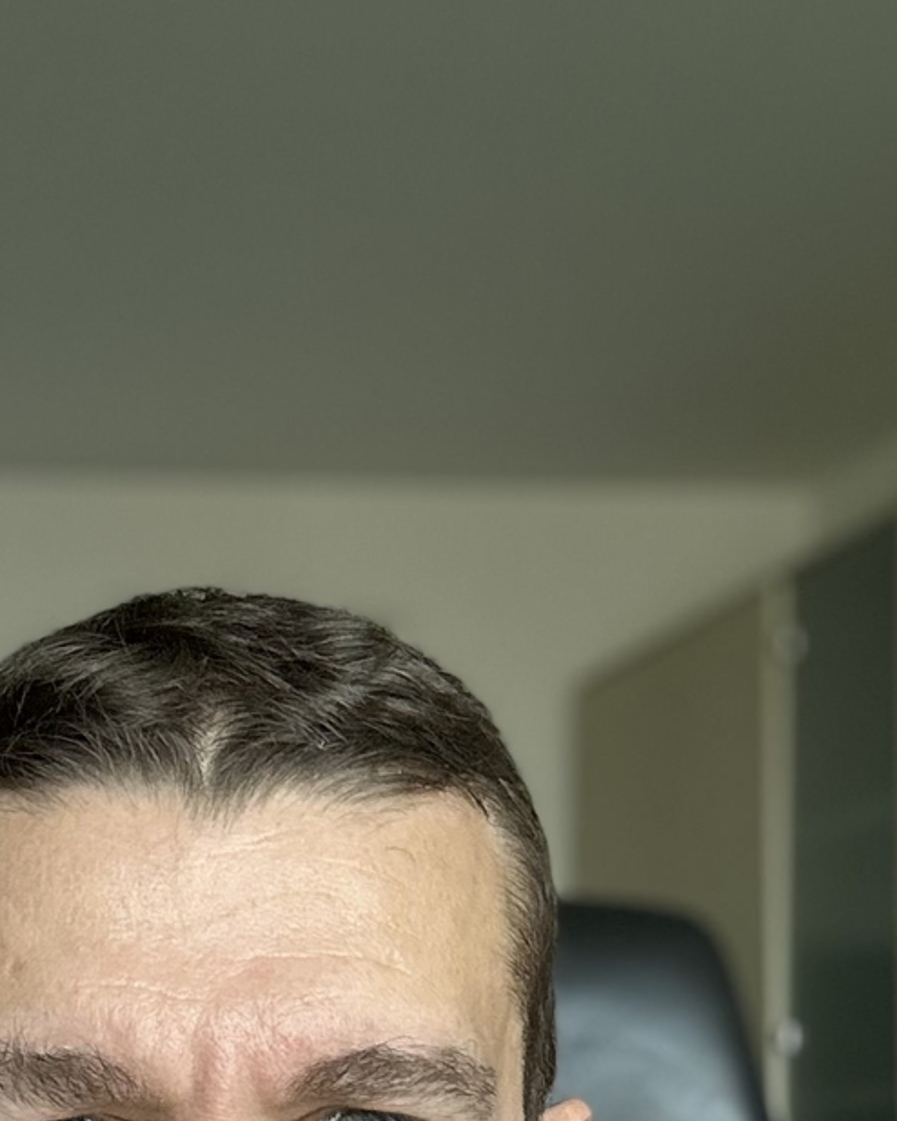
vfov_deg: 22.2
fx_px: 2687
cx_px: 196
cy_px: 1238
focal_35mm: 81
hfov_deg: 18.8
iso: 50
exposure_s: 1/121
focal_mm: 2.69
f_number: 1.9
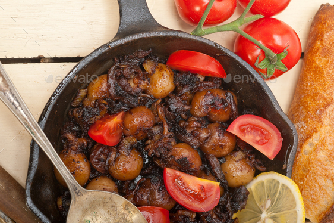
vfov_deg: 21.5
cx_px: 159
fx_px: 584
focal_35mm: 63
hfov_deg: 31.9
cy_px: 106
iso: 200
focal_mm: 60
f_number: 9
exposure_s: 1/200
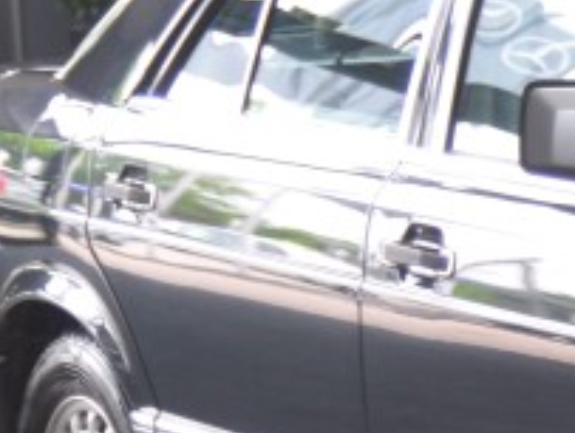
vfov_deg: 5.7
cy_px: 314
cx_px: 1402
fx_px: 4343
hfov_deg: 7.1
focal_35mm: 261
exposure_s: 1/80
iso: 640
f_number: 4.5
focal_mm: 48
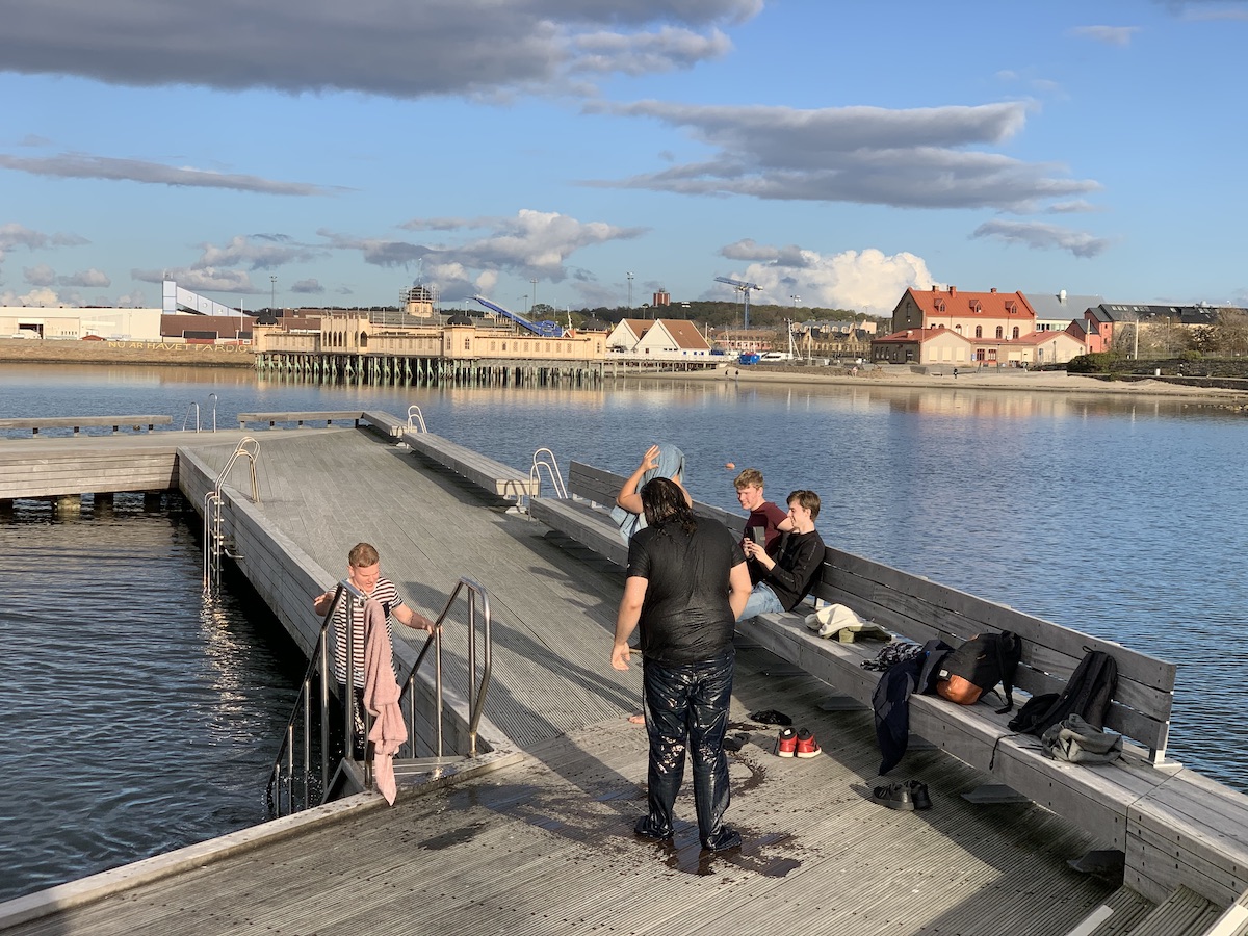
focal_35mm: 52
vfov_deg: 28.0
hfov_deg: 36.8
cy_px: 468
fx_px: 1875
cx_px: 624
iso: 16
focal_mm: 6
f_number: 2.4
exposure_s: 1/999
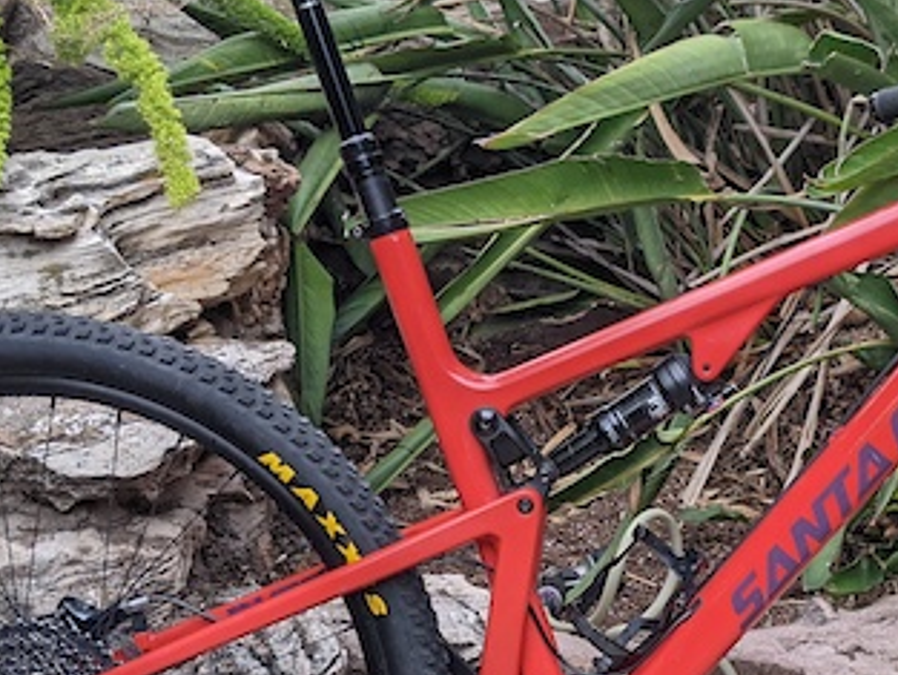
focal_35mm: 69
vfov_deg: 21.0
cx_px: 611
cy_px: 563
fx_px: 1791
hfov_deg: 27.9
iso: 52
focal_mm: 4.44
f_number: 1.8
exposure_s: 1/30
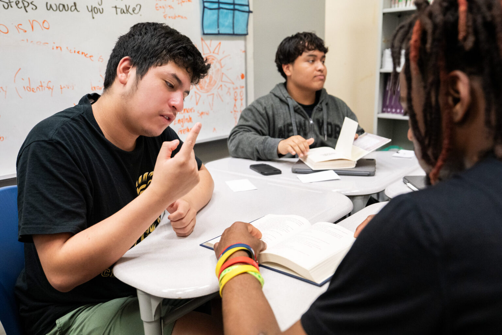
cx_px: 251
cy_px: 168
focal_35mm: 31
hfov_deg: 60.3
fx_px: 432
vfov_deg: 42.3
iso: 5000
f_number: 4
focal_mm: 31
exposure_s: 1/160
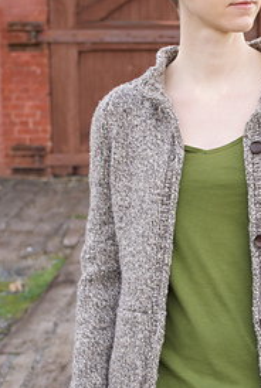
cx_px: 212
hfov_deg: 13.2
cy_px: 217
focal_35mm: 104
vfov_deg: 19.6
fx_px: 1125
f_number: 5.3
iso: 100
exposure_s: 1/30
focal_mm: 38
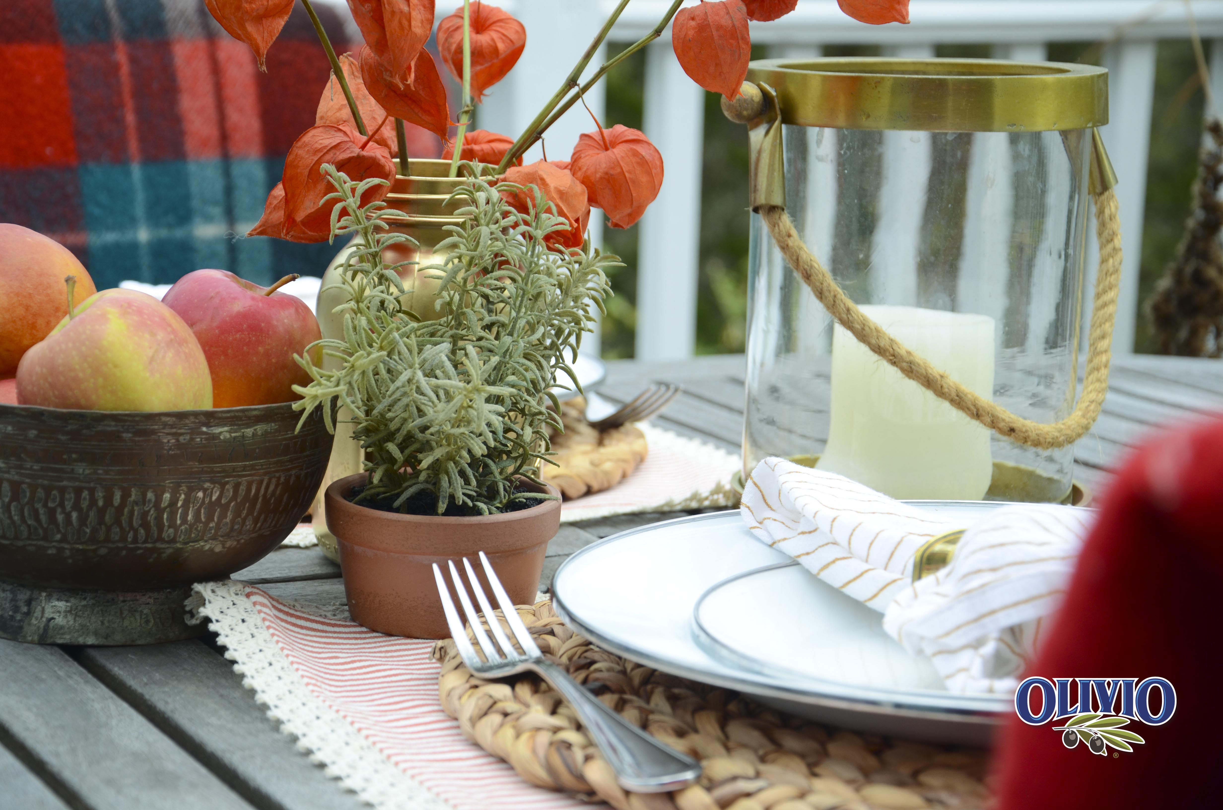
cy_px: 405
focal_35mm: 93
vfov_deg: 14.6
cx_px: 612
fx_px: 3153
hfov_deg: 22.0
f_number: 5.6
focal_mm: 62
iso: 200
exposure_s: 1/250
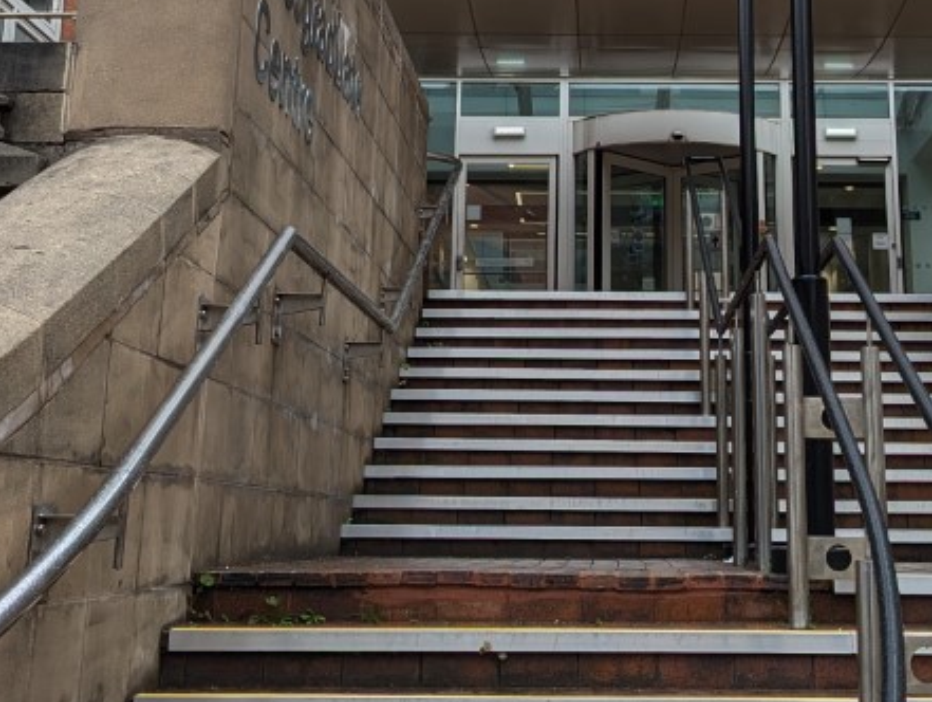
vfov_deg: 21.7
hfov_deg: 29.6
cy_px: -17
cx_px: 608
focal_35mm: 65
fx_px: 1752
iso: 50
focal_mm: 6.81
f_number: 1.85
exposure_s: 1/721
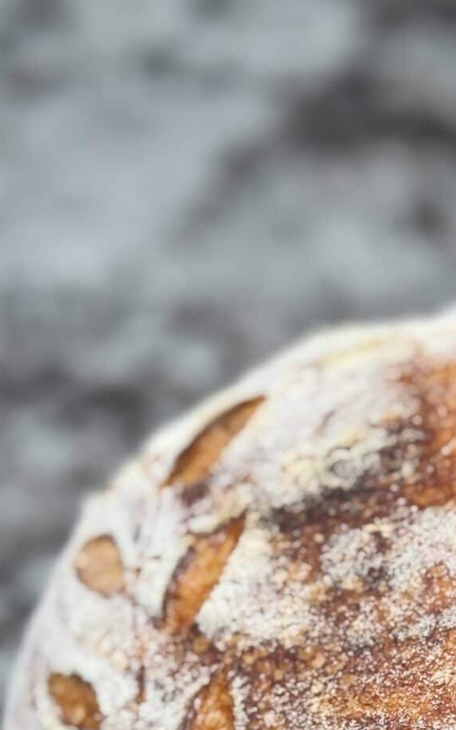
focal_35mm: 113
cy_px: 691
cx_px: 572
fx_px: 2248
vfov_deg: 18.1
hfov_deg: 11.3
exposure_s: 1/60
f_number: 1.78
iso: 100
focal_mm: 6.76
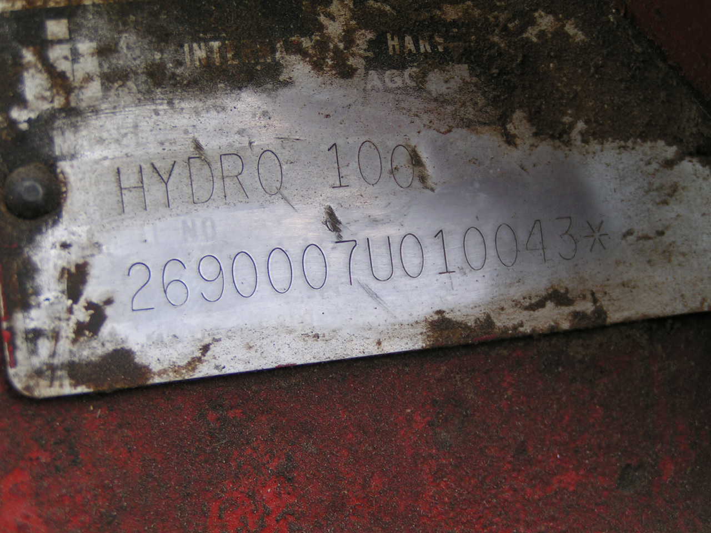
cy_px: 266
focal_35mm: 86
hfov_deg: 22.8
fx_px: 1766
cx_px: 356
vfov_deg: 17.2
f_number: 3.2
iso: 50
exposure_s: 1/100
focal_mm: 13.2
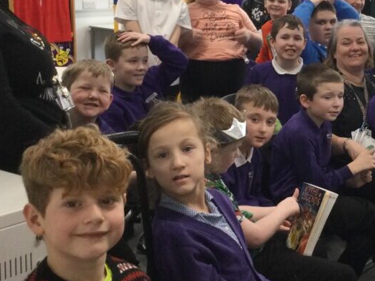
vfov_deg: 19.6
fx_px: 813
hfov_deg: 24.8
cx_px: 370
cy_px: 82
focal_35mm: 75
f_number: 2.4
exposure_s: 1/33
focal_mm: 3.3
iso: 64
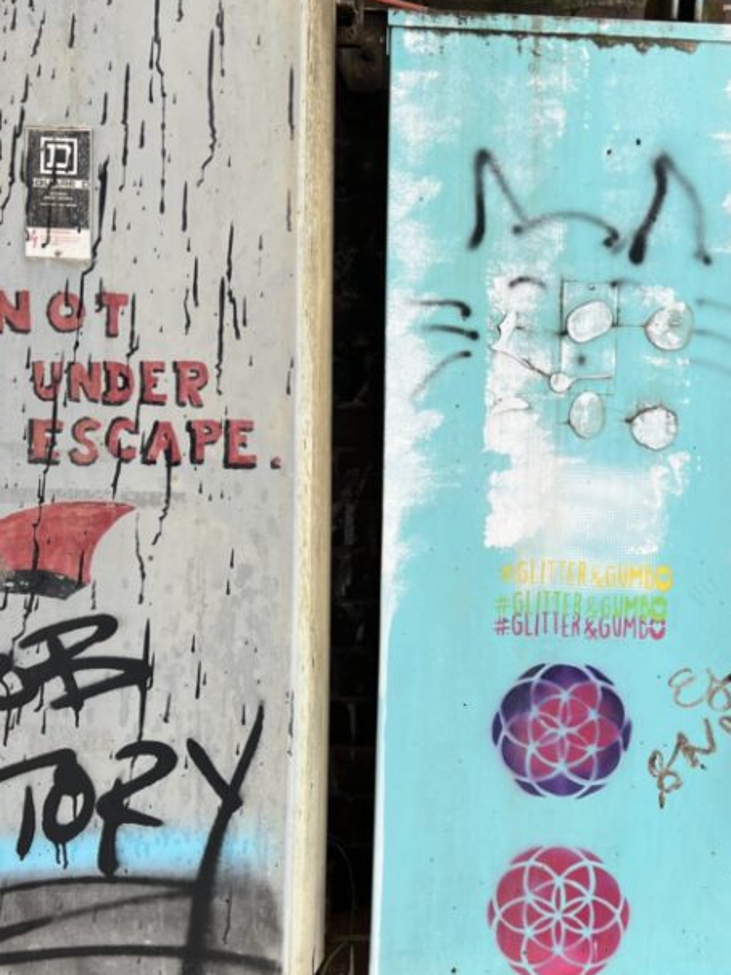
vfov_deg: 42.4
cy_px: 648
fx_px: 1238
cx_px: 580
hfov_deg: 32.0
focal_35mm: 44
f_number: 1.5
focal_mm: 5.7
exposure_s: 1/121
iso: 40
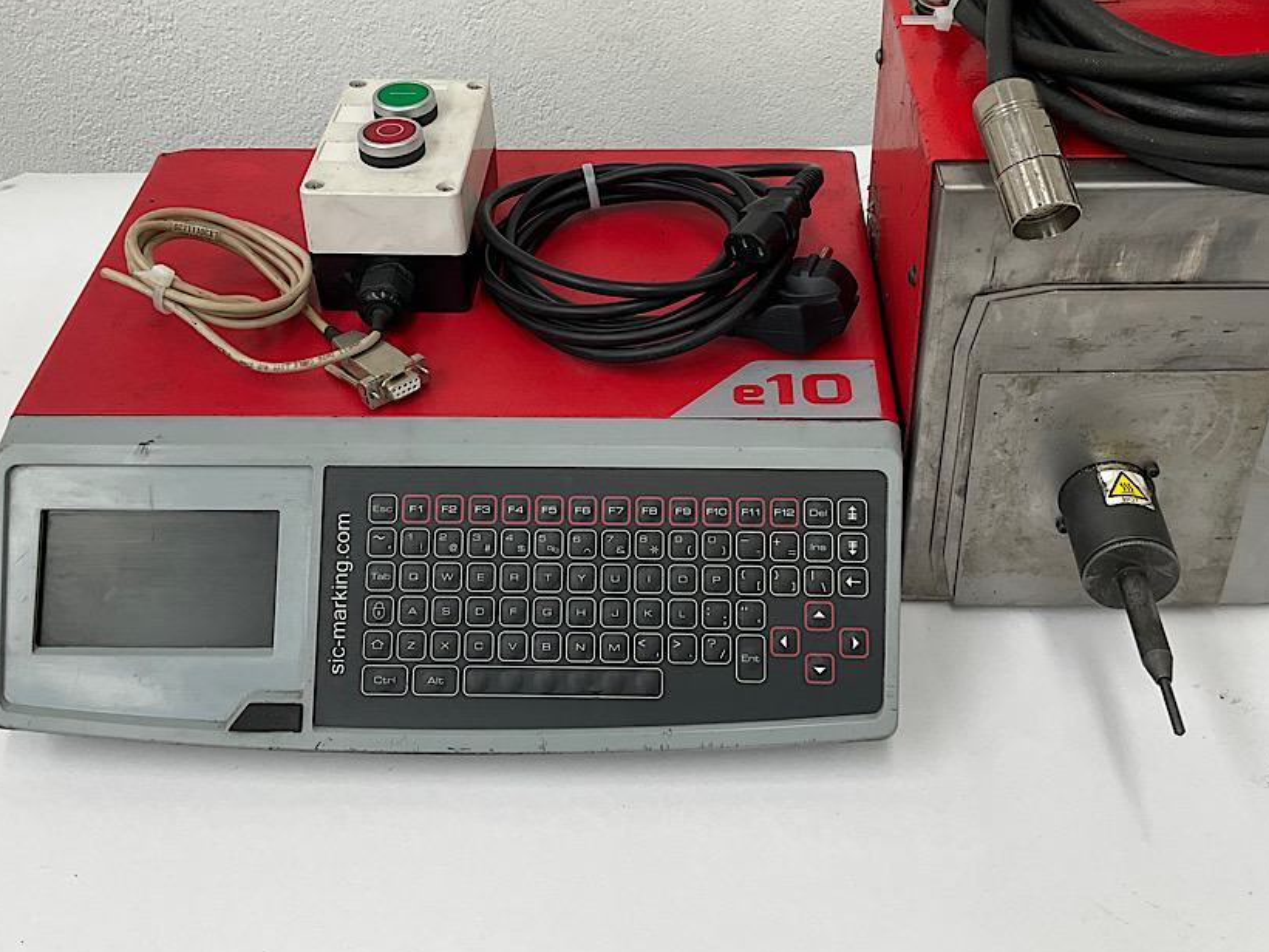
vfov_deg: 34.2
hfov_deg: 44.8
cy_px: 352
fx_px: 1540
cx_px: 638
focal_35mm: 42
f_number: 1.8
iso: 25
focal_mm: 3
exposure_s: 1/100
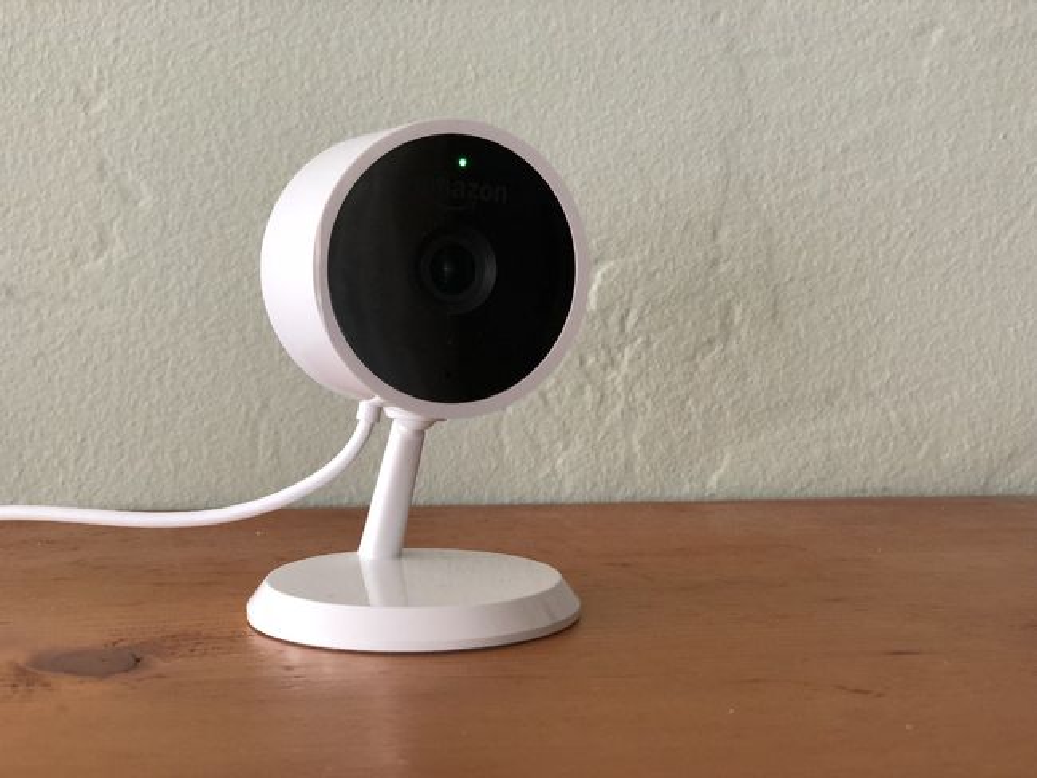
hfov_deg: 36.8
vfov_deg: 28.1
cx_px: 518
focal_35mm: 52
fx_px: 1558
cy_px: 389
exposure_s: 1/30
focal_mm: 6
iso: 100
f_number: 2.4
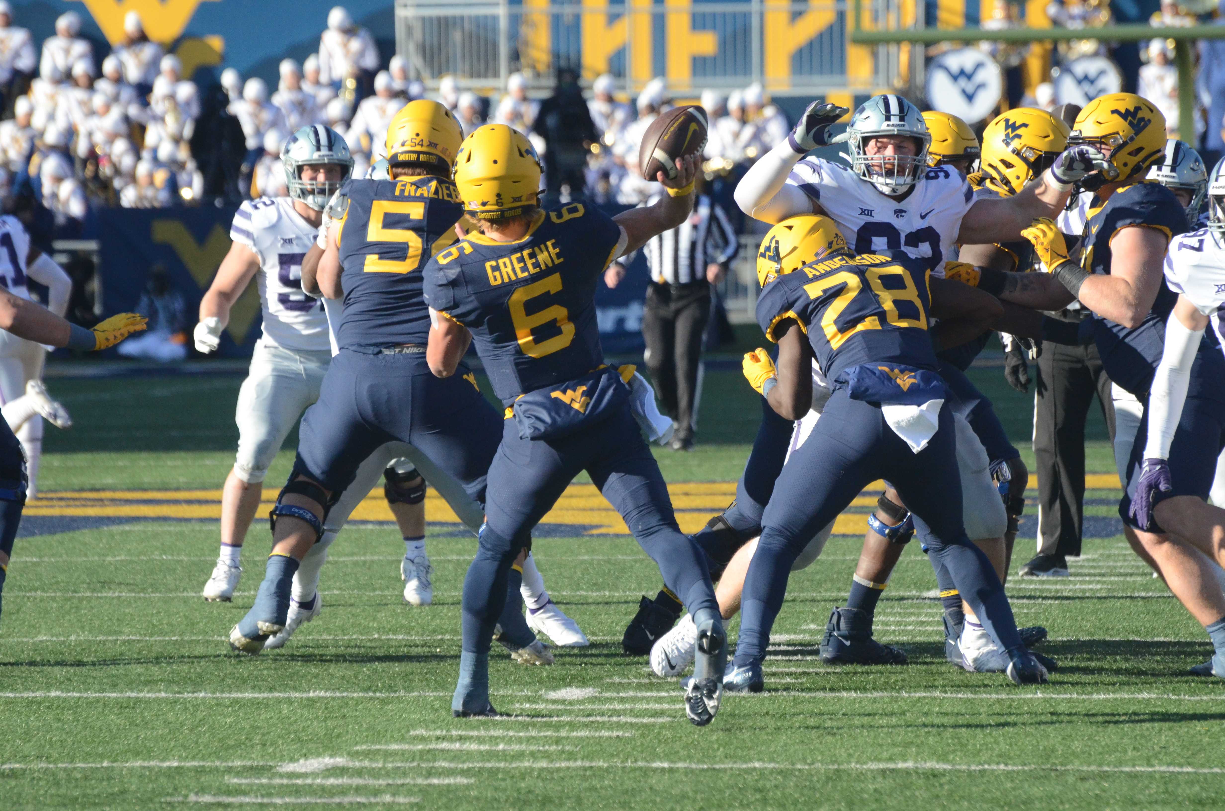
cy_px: 406
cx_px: 612
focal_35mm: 345
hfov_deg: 6.0
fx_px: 11715
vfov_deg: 4.0
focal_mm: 230
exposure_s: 1/3200
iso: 1600
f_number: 5.3
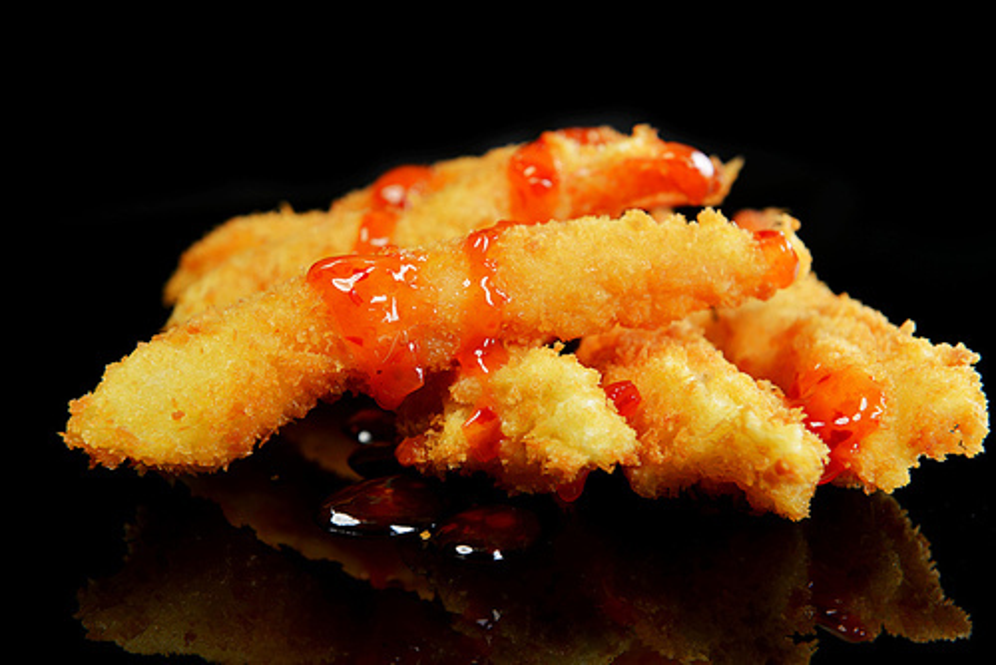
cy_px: 332
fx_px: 1716
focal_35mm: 62
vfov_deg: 21.9
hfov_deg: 32.4
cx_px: 498
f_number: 7.1
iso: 100
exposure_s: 1/160
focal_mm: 62
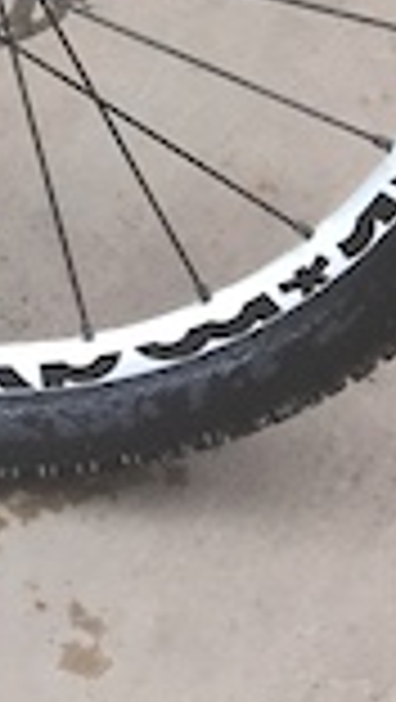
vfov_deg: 12.1
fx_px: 3018
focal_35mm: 162
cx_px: -783
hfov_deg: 6.8
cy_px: -590
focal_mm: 4.15
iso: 25
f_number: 2.2
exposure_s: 1/182
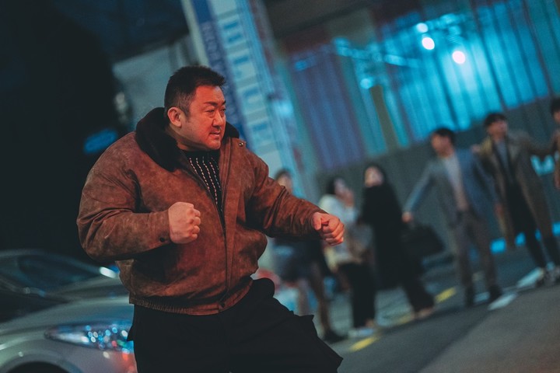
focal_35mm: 85
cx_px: 280
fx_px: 1322
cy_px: 186
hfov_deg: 23.9
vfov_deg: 16.1
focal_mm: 85
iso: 6400
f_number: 2
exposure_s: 1/320
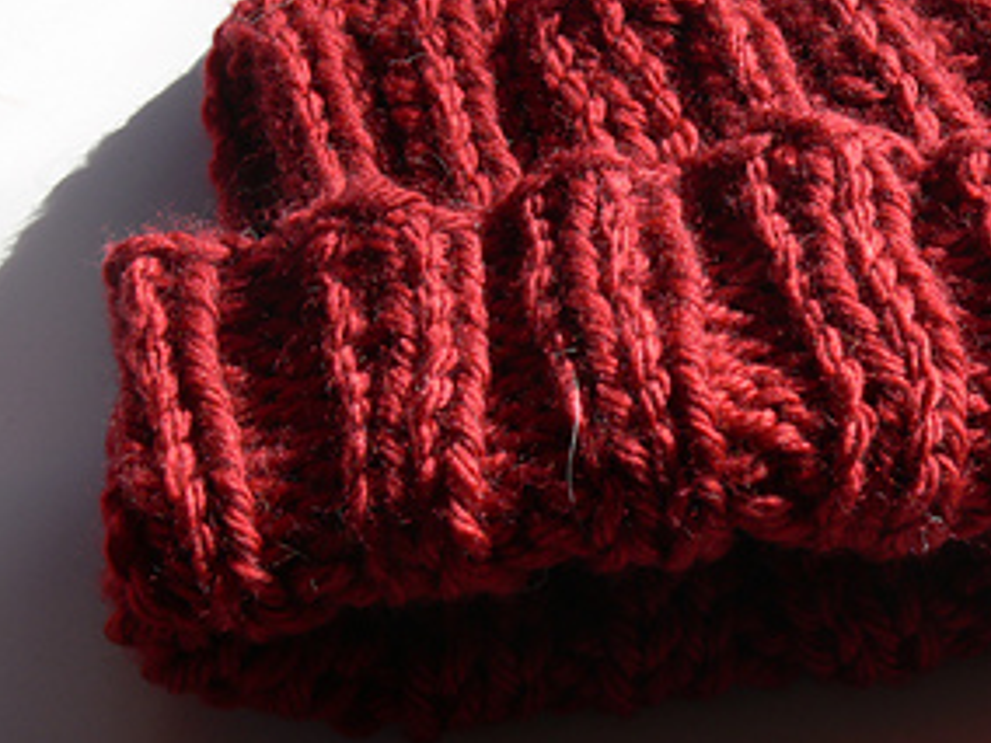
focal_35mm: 139
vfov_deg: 10.7
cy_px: 204
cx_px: 694
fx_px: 3979
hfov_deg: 14.2
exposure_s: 1/125
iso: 80
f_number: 5.6
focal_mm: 16.7
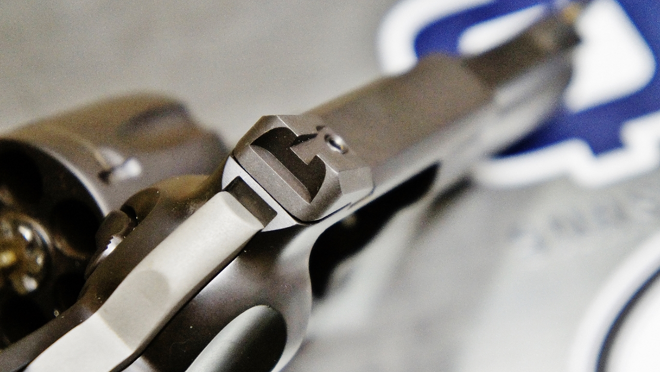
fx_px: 1515
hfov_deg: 24.6
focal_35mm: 87
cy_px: 201
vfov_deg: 14.0
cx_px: 330
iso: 1600
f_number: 5.6
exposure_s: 1/25
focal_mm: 55
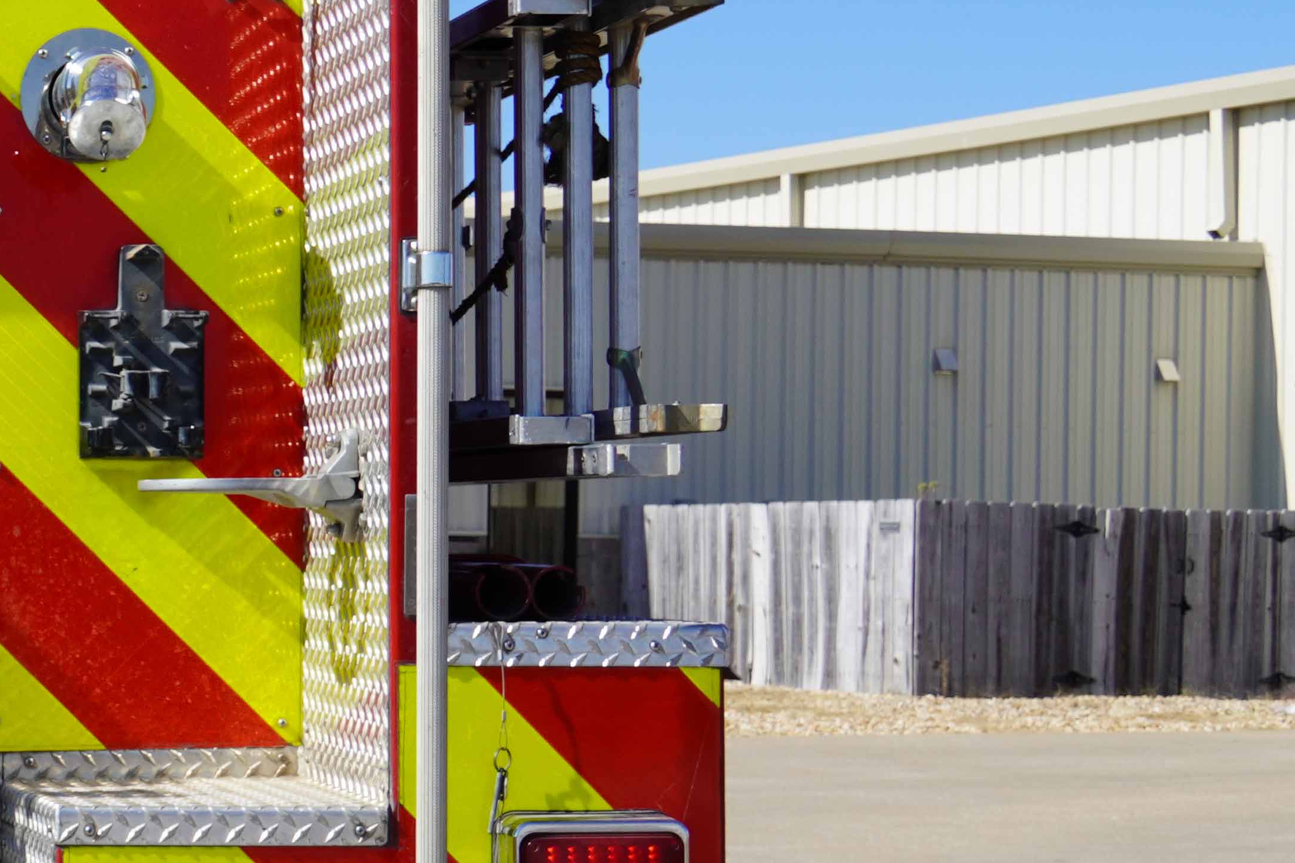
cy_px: 521
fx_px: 3561
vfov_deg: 13.8
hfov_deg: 18.9
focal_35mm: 99
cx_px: -435
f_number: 10
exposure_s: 1/160
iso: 100
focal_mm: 24
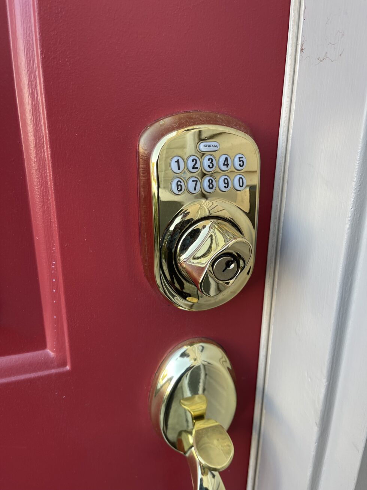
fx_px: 368
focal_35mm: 26
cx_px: 184
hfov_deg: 53.1
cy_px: 245
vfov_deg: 67.3
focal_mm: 5.1
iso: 40
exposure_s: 1/121
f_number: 1.6
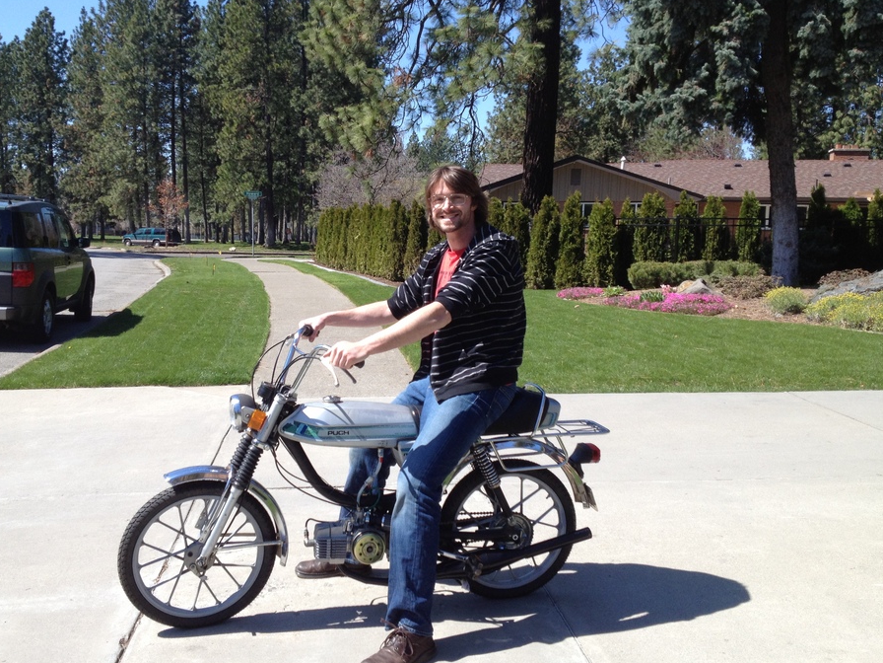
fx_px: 1020
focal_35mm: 40
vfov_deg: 36.0
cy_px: 338
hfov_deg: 46.7
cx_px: 380
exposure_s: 1/986
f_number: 2.4
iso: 64
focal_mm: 4.28
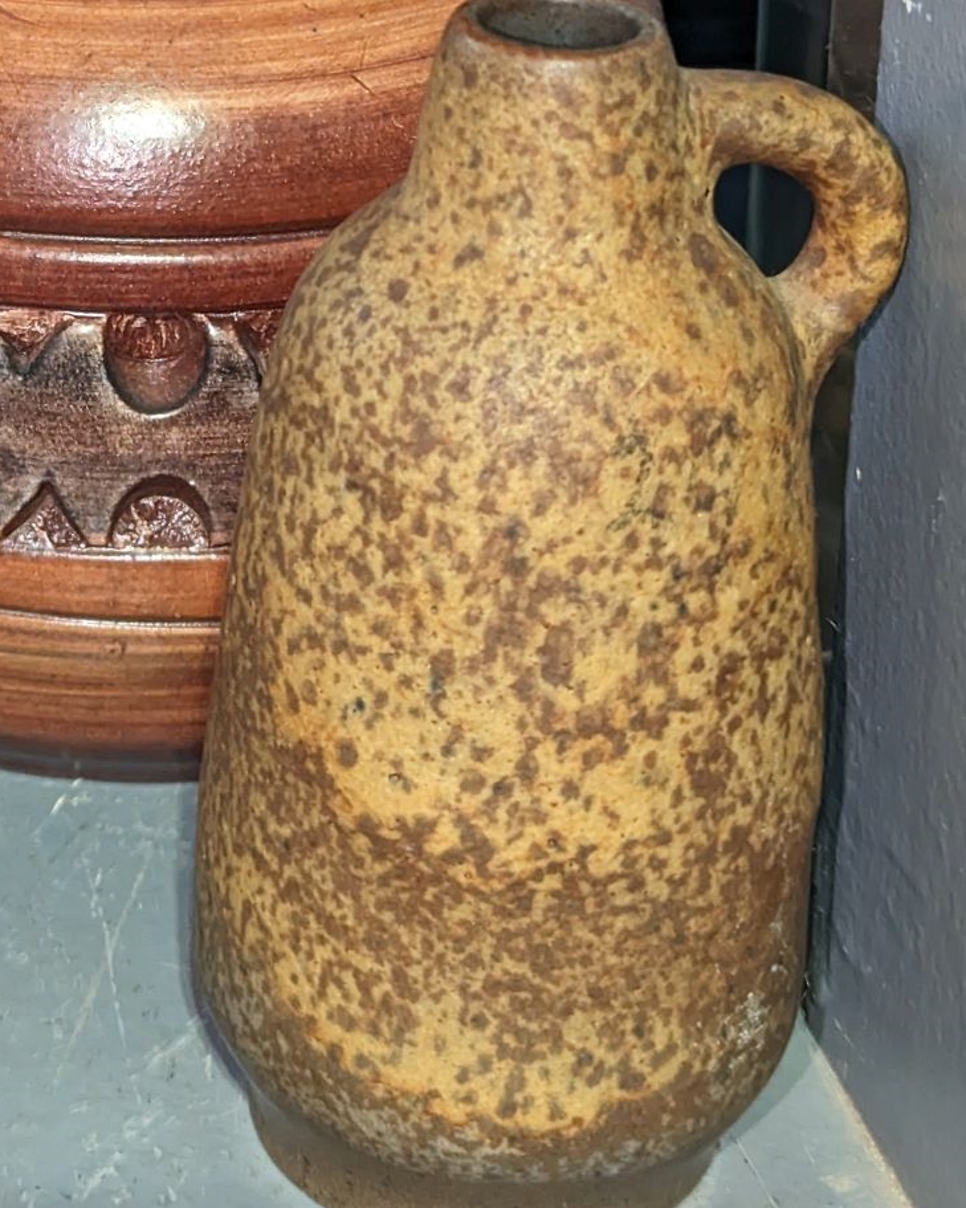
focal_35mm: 105
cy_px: -70
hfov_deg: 14.5
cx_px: 57
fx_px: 3754
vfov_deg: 17.7
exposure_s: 1/84.8
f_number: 1.85
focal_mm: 6.81
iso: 254
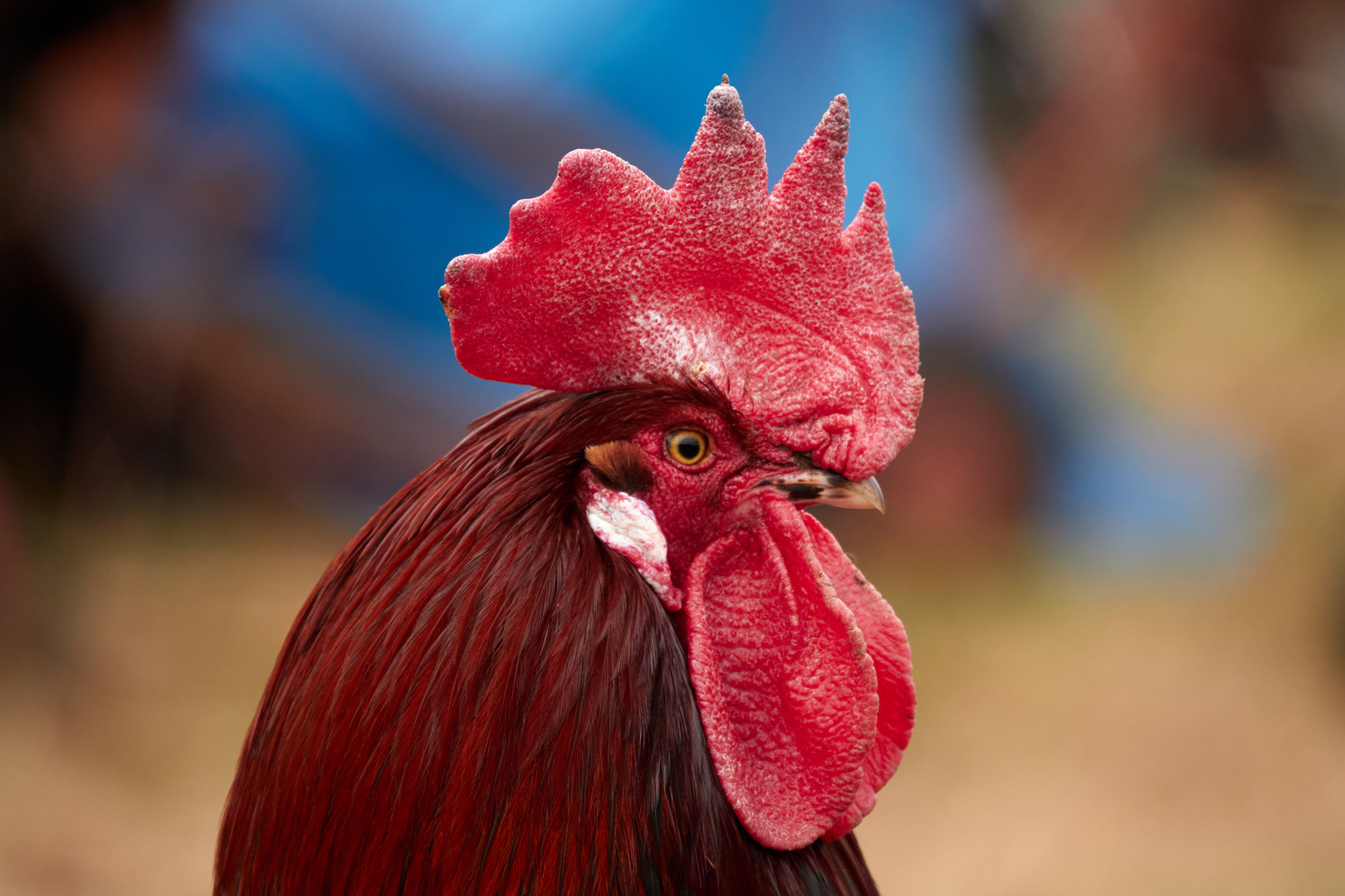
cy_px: 448
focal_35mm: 600
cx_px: 672
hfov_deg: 3.4
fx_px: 22415
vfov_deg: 2.3
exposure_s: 1/400
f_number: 4
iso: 320
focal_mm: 220
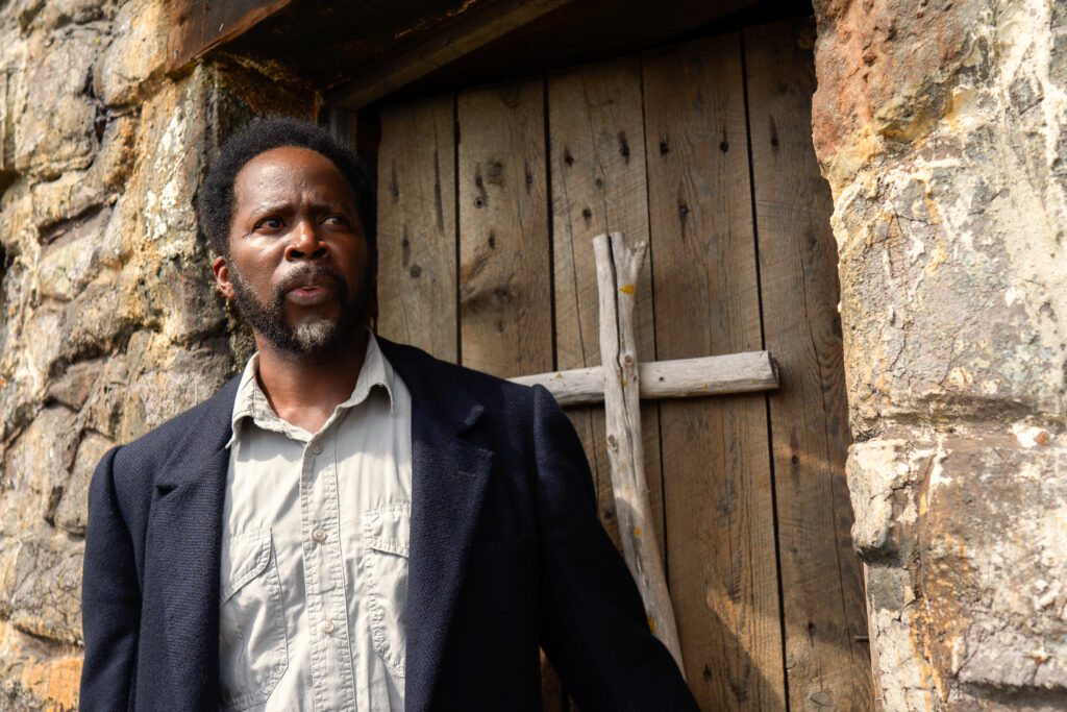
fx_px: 1067
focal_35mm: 36
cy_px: 356
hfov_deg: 53.1
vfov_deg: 36.9
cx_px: 534
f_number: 3.5
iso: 200
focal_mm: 24
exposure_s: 1/800
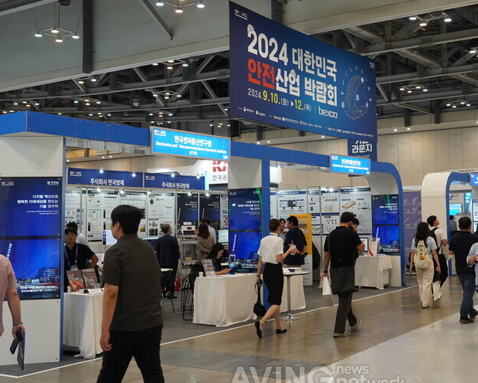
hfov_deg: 38.5
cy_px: 164
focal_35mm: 48
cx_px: 306
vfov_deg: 31.4
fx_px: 679
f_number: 4
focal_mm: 22
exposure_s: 1/160
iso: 800
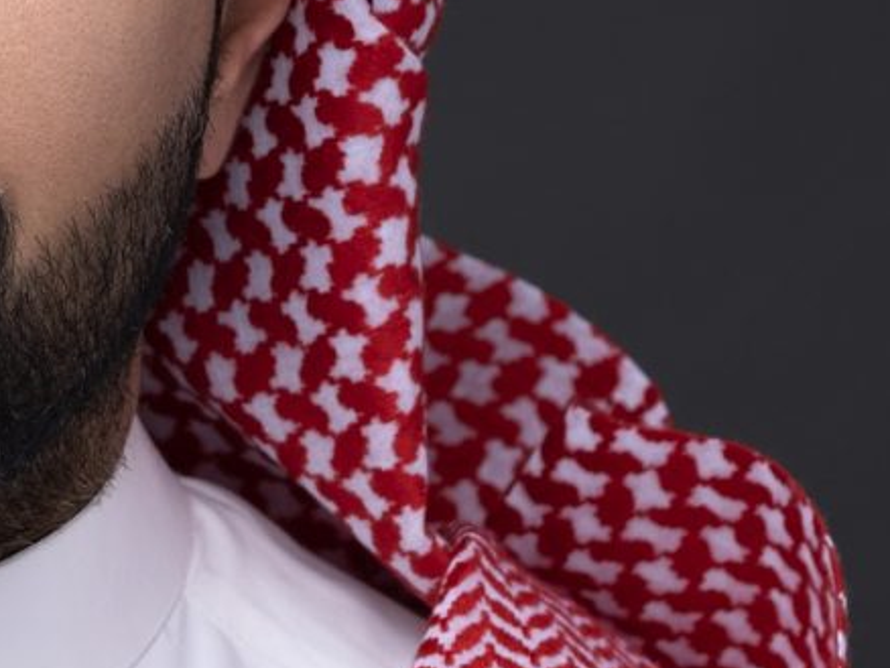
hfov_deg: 3.0
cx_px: -203
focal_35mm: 654
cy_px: 97
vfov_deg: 2.3
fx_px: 16824
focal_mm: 129.2
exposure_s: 1/100
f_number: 6.4
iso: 160
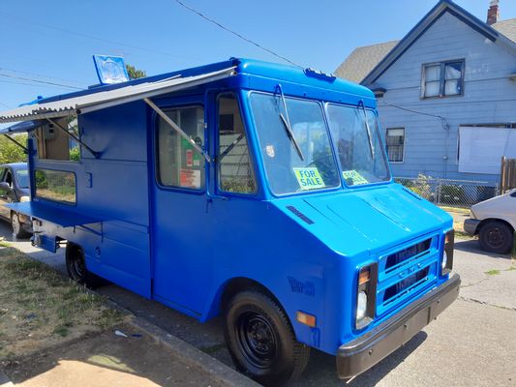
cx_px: 258
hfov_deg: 67.3
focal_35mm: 26
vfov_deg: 53.1
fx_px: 388
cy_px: 194
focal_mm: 3.92
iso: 40
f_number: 1.7
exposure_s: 1/531
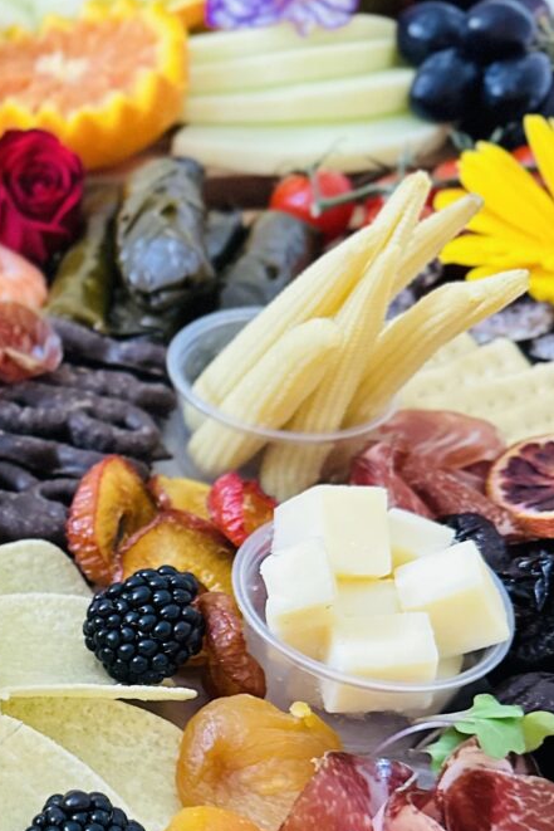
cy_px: 735
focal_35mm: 58
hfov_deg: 21.3
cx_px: -158
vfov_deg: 32.9
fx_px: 1338
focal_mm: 6.86
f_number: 1.78
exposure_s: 1/40
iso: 1000
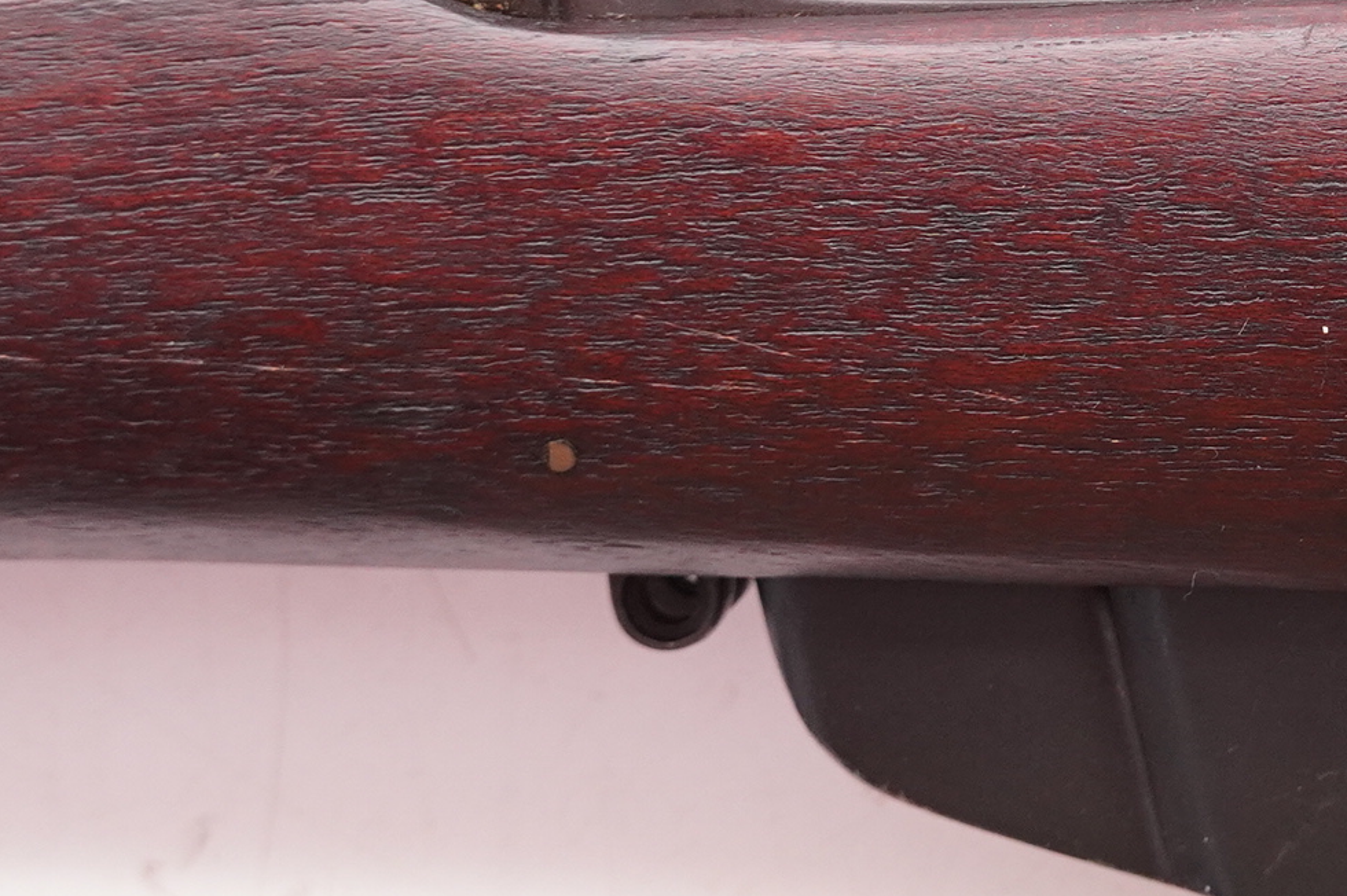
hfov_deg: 14.6
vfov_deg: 10.2
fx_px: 4993
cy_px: 315
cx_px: 1817
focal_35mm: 134
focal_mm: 29
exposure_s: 1/125
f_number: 5.6
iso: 1000
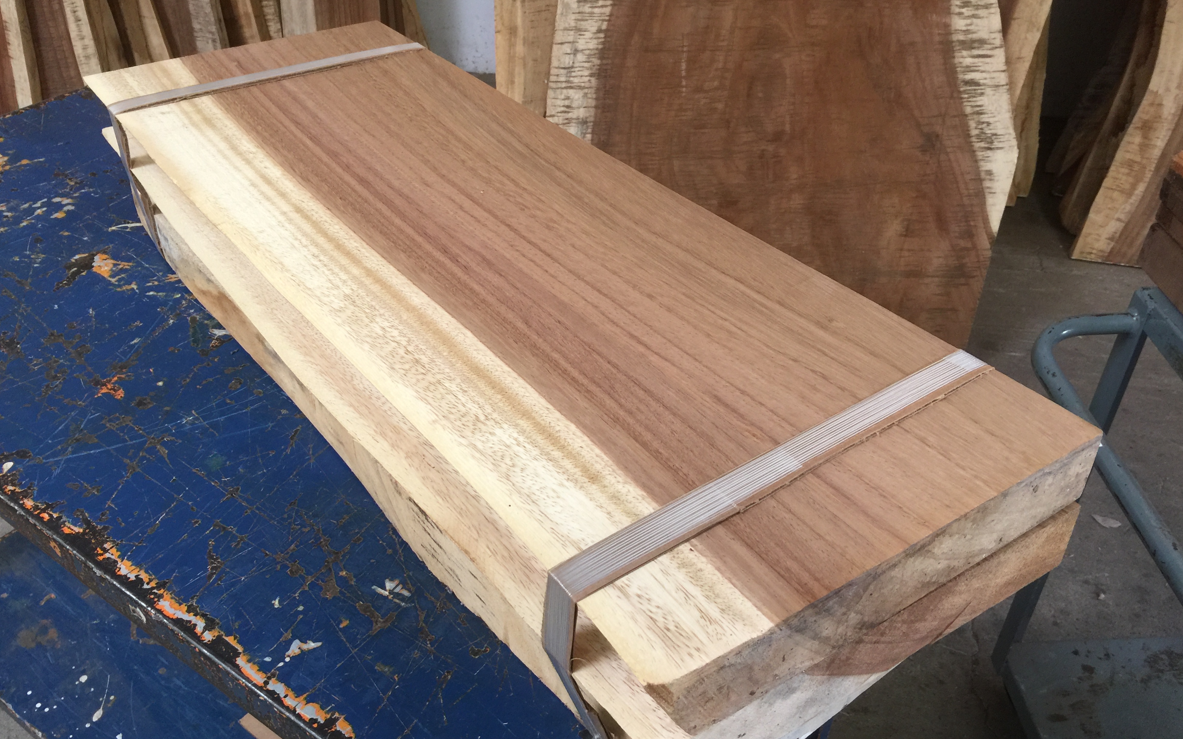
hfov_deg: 61.2
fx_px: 999
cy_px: 426
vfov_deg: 40.5
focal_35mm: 31
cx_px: 590
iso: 50
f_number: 2.2
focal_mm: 4.15
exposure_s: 1/30
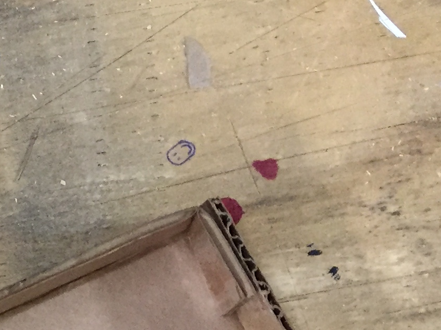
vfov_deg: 12.9
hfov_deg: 15.0
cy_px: 337
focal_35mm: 113
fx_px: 1439
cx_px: -373
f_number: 2.2
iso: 160
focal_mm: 4.15
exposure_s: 1/30
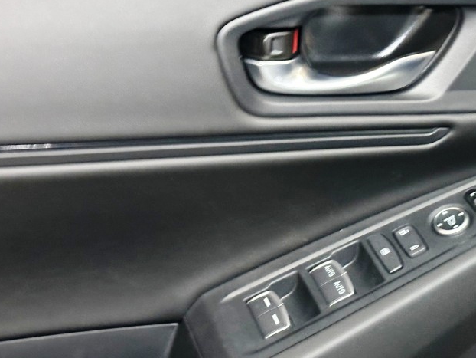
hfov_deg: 24.4
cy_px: 162
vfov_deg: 18.7
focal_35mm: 79
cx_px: 357
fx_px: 1087
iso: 640
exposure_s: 1/30
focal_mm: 6.86
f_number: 1.78
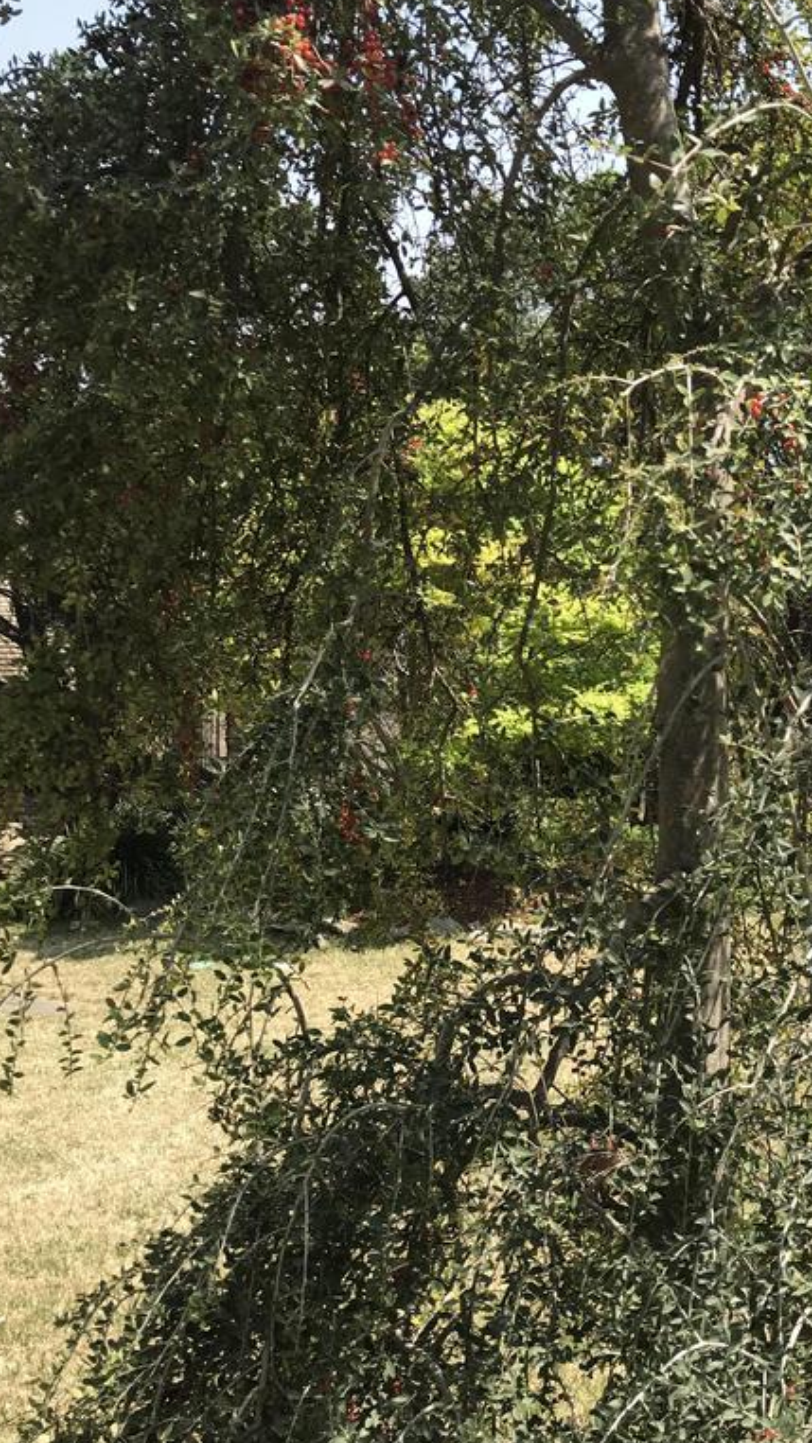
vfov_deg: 50.5
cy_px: 734
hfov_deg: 29.4
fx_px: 1532
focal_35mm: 40
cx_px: 566
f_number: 1.8
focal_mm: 4
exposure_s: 1/1041
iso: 20
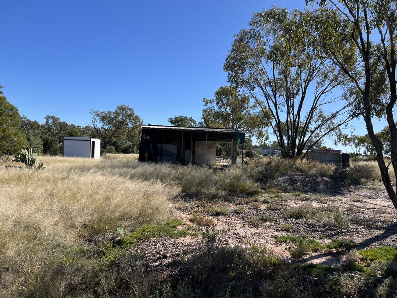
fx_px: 298
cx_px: 198
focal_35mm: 26
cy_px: 149
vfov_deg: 53.1
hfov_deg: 67.3
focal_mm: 5.7
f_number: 1.5
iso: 50
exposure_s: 1/3571
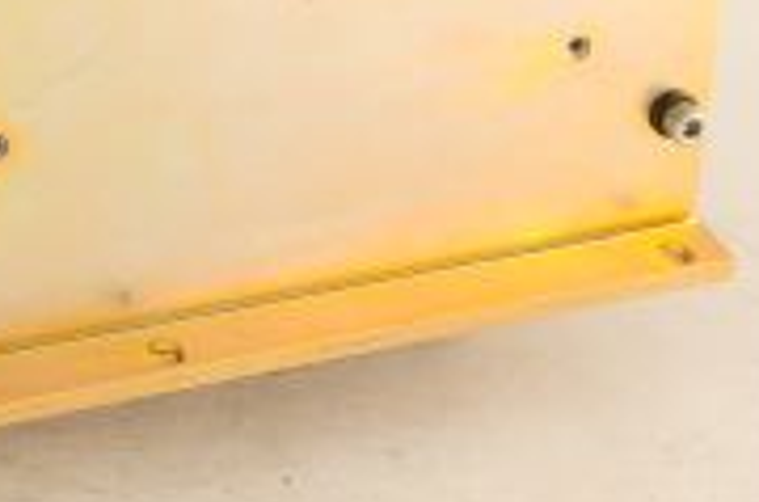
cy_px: -184
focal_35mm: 167
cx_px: -8
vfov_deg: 8.1
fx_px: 3512
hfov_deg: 12.2
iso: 1600
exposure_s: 1/125
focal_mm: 50
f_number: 13
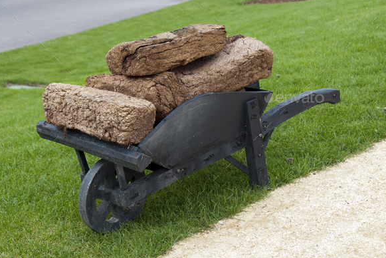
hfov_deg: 27.7
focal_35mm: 73
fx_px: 783
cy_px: 129
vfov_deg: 18.7
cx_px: 193
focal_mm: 48
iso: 200
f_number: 8
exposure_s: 1/100
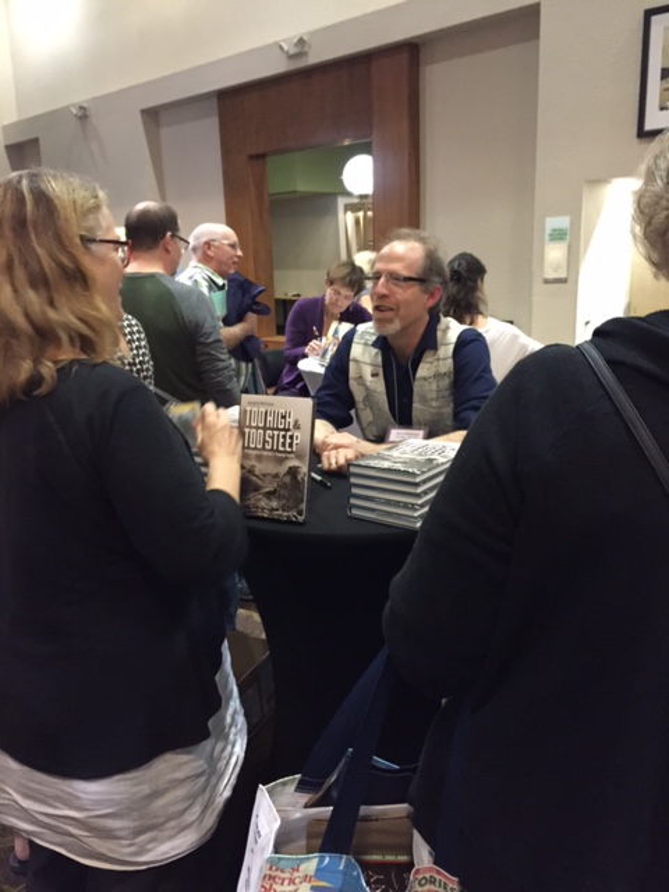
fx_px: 747
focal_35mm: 29
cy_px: 446
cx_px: 334
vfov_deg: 61.7
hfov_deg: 48.2
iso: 400
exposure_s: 1/15
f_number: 2.2
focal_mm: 4.15
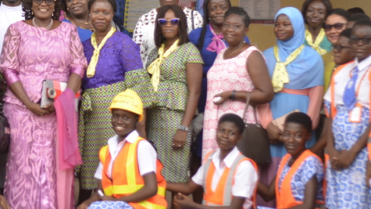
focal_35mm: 169
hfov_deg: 12.6
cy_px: 88
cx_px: 20
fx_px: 1662
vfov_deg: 7.2
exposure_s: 1/1000
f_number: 2
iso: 125
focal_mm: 50
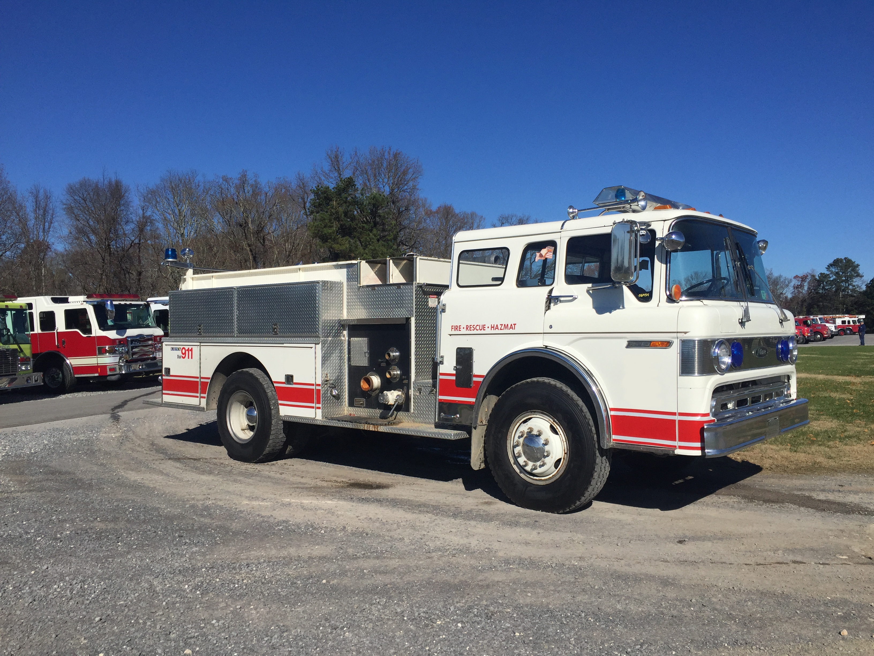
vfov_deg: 48.2
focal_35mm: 29
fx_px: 732
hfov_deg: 61.7
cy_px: 328
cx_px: 437
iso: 32
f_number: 2.2
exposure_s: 1/4950
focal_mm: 4.15
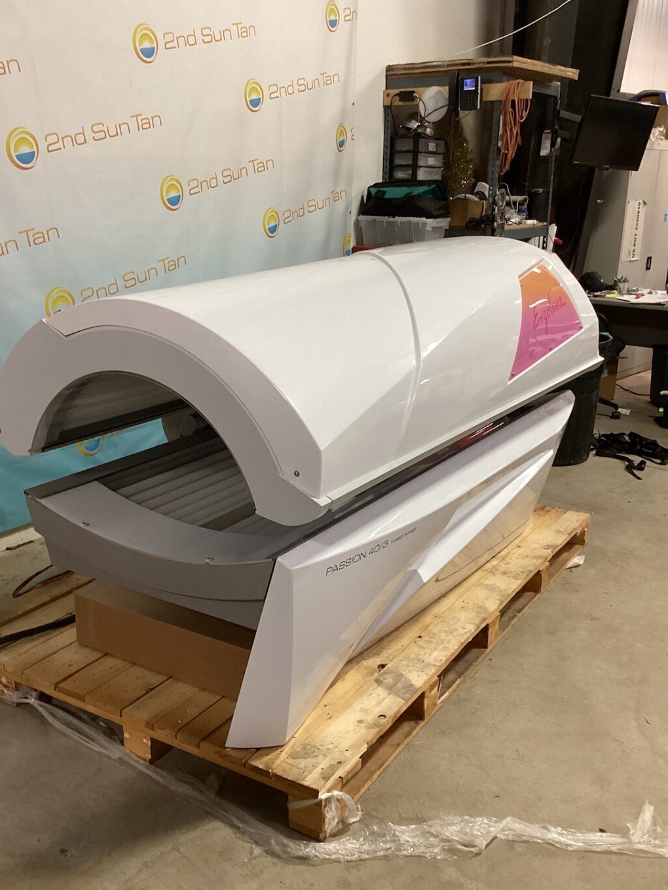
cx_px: 318
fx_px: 901
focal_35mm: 35
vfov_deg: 52.6
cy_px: 478
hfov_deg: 40.7
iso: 200
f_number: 2.4
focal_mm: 3.3
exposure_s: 1/60
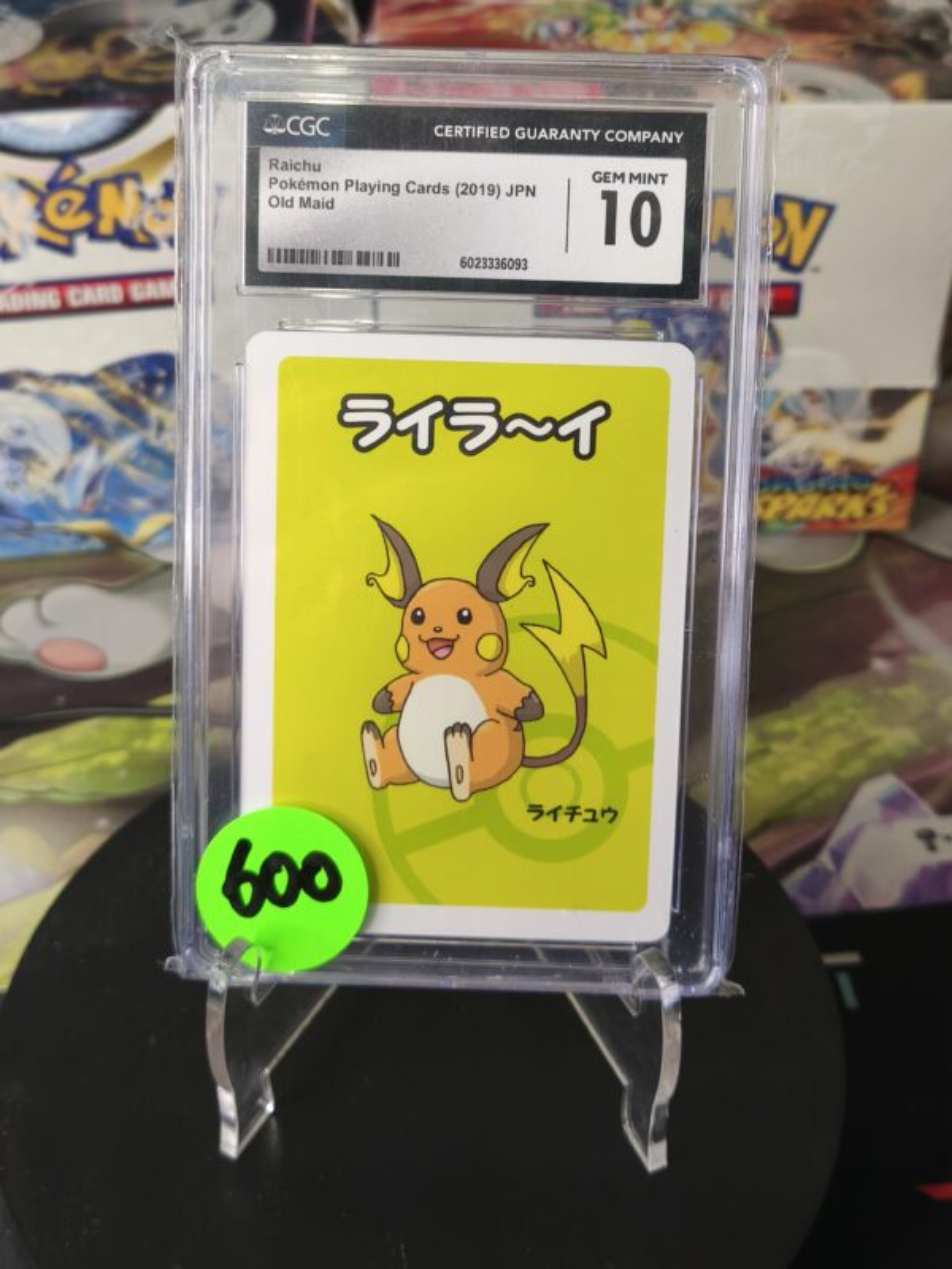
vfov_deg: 38.2
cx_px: 476
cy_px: 634
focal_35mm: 50
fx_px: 1833
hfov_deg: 29.1
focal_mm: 5.35
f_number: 1.7
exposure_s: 1/50
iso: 500
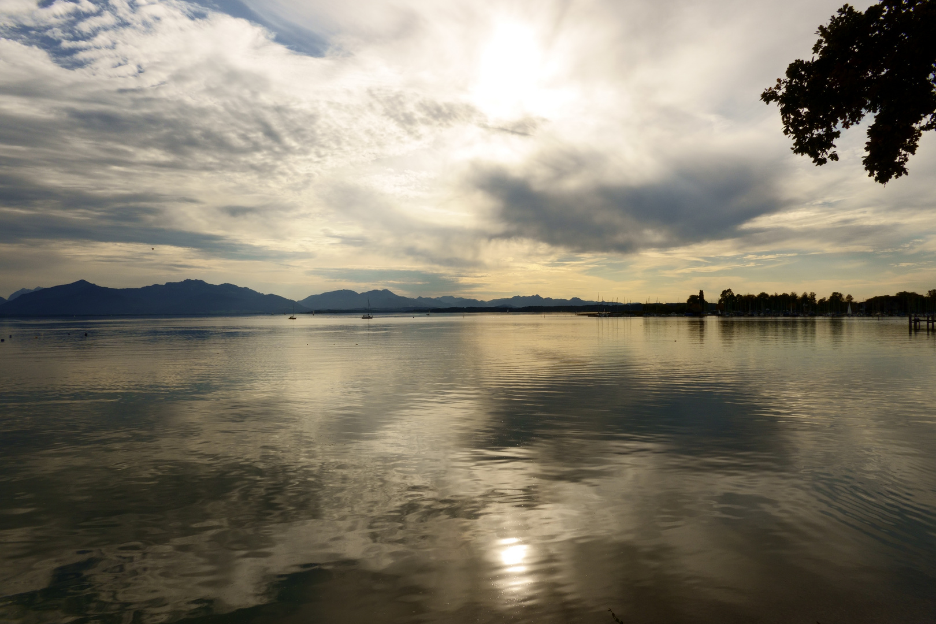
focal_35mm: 24
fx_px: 624
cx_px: 468
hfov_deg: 73.7
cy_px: 312
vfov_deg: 53.1
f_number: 9
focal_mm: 9
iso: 100
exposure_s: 1/400
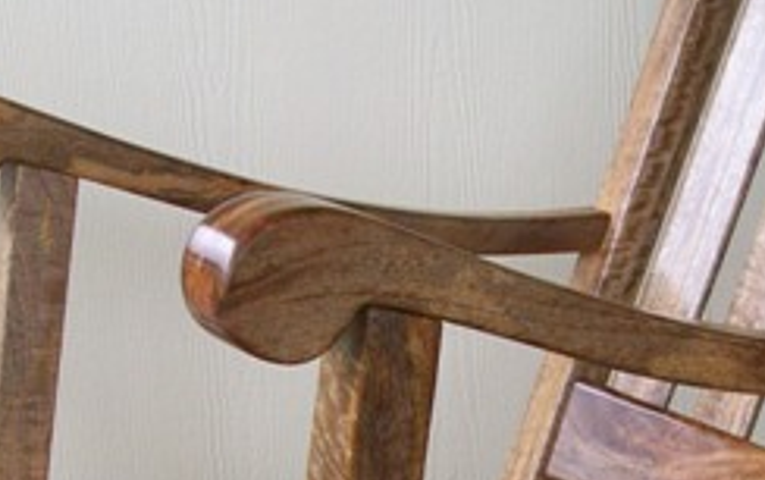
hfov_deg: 20.7
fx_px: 2087
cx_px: 530
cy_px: 549
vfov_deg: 12.8
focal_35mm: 100
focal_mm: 6
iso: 64
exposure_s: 1/250
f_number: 2.7
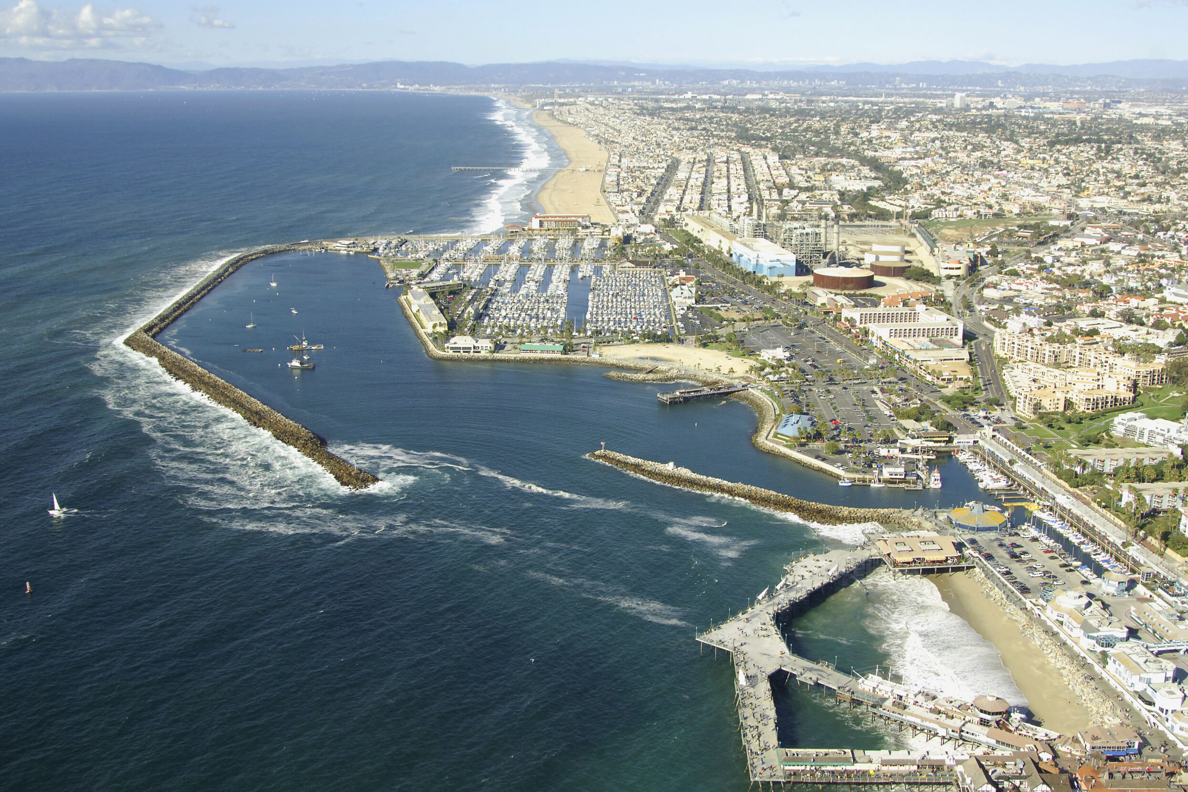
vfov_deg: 35.9
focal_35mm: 37
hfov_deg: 51.9
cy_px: 397
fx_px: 1221
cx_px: 592
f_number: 6.7
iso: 400
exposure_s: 1/1000
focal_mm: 24
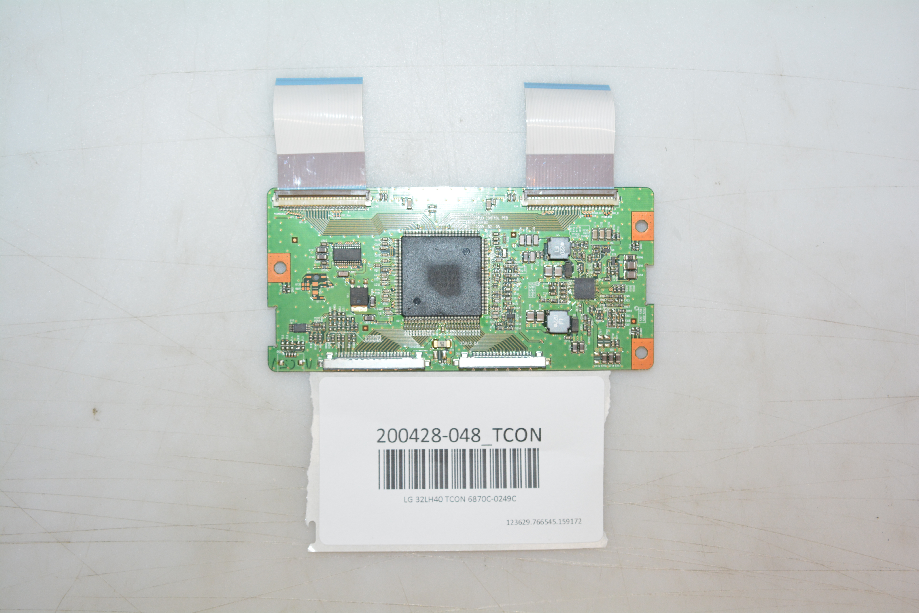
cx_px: 460
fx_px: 1072
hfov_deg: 46.4
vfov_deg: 31.9
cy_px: 306
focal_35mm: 42
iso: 1000
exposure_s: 1/200
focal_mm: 28
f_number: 9
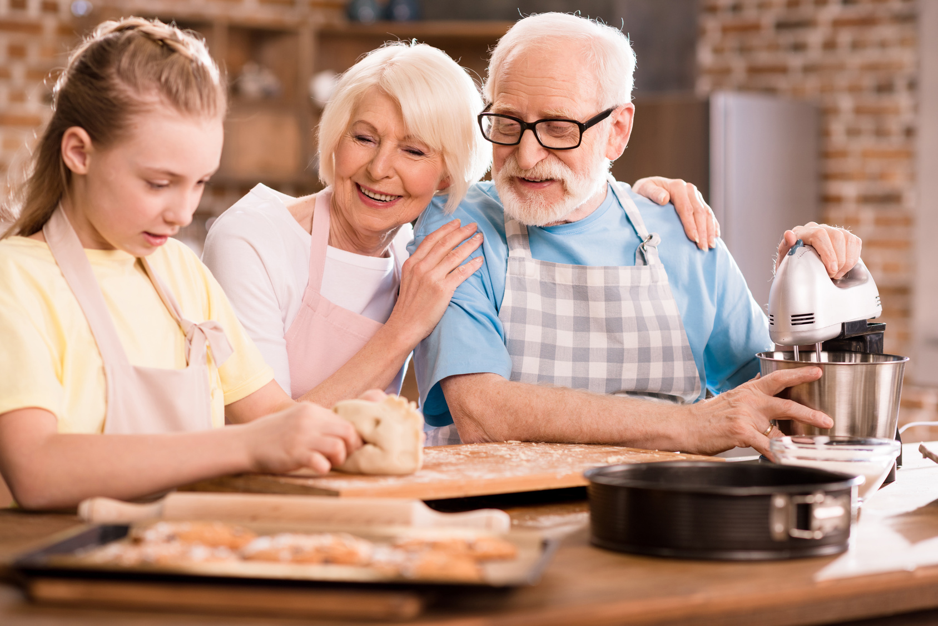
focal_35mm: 85
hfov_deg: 23.9
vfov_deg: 16.1
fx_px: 2215
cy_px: 313
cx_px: 469
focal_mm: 85
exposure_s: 1/200
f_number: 2.8
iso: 160
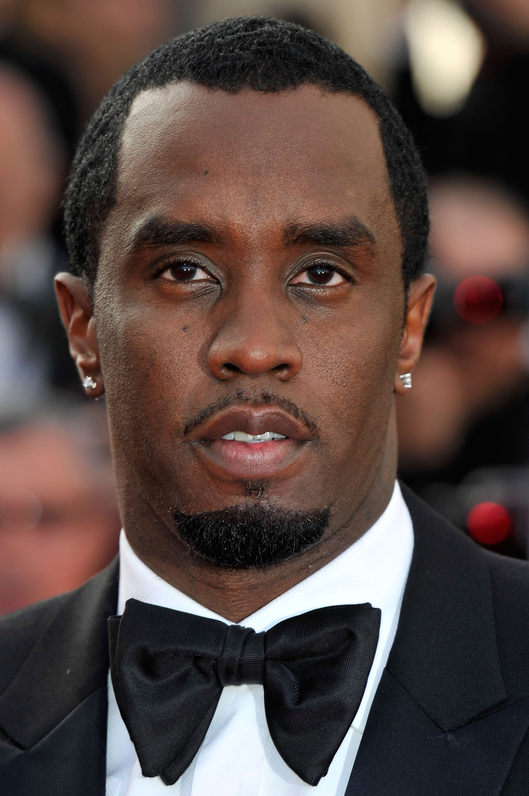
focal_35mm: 200
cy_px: 398
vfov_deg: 10.3
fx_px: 4415
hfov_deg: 6.9
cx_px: 264
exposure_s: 1/250
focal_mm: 200
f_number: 5.6
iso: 200
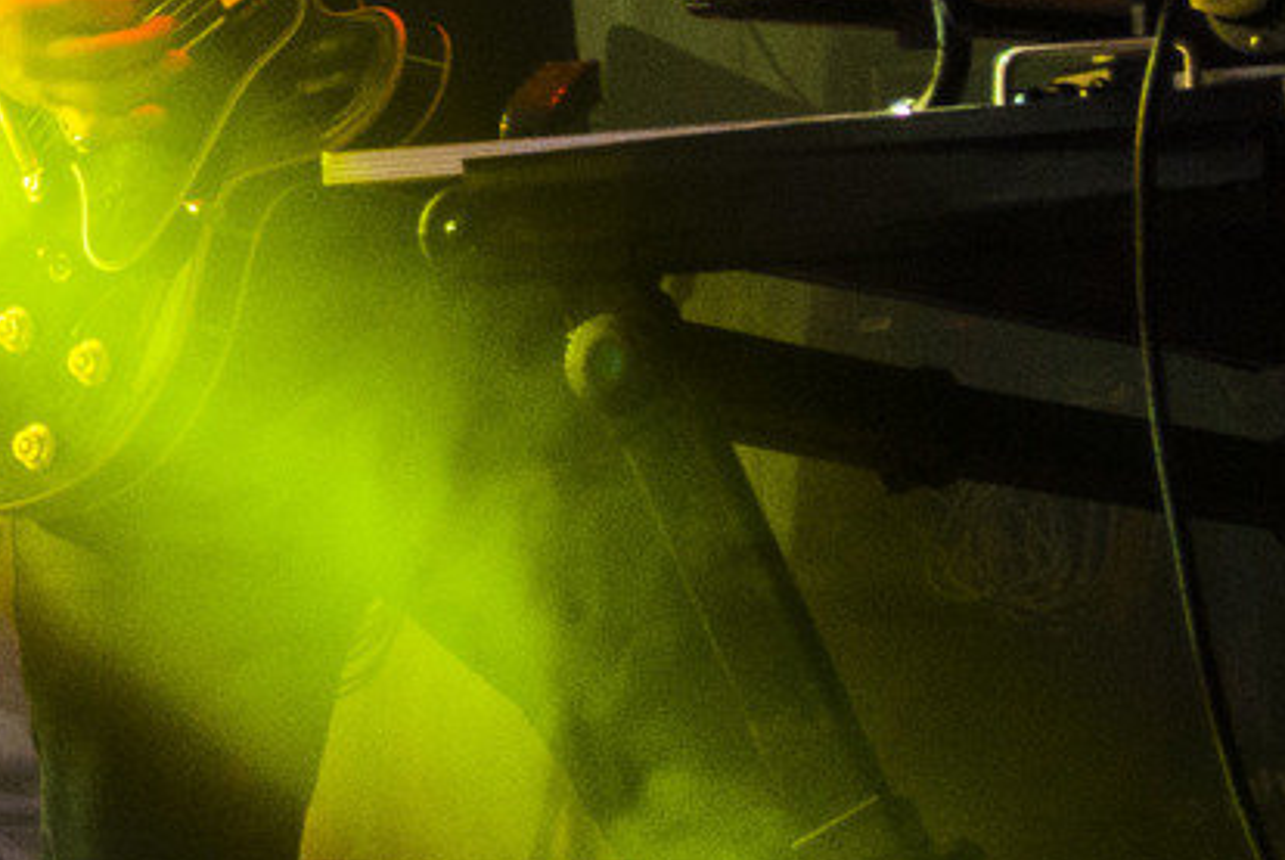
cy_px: -349
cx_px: -385
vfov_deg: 4.9
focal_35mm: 279
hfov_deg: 7.3
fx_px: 9958
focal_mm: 55
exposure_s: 1/30
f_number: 5.6
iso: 450
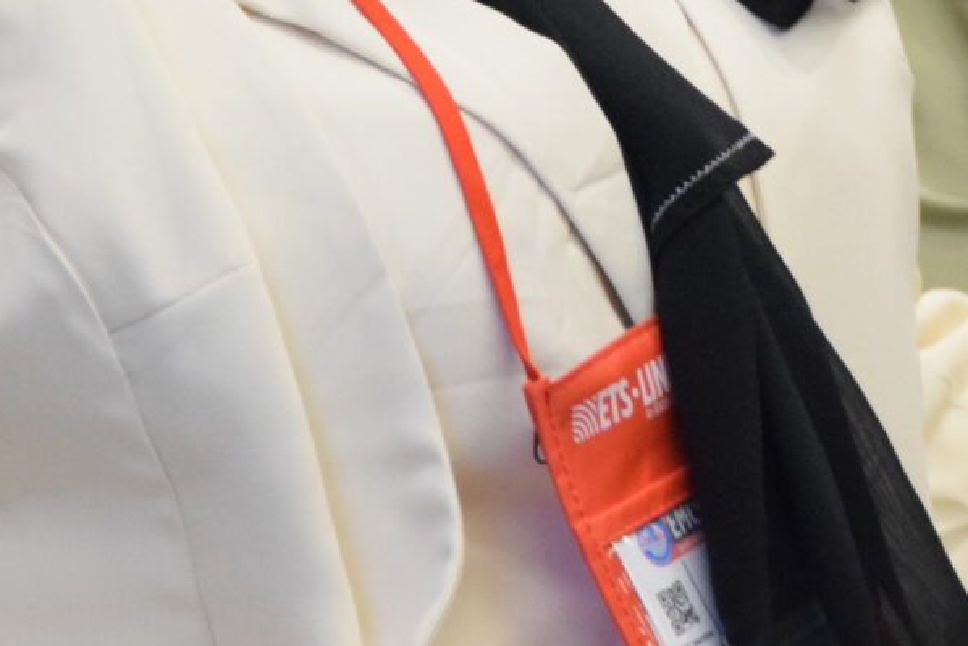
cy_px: -166
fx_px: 23457
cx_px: 674
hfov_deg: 2.4
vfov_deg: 1.6
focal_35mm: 872
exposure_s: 1/60
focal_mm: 170
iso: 3200
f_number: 5.6
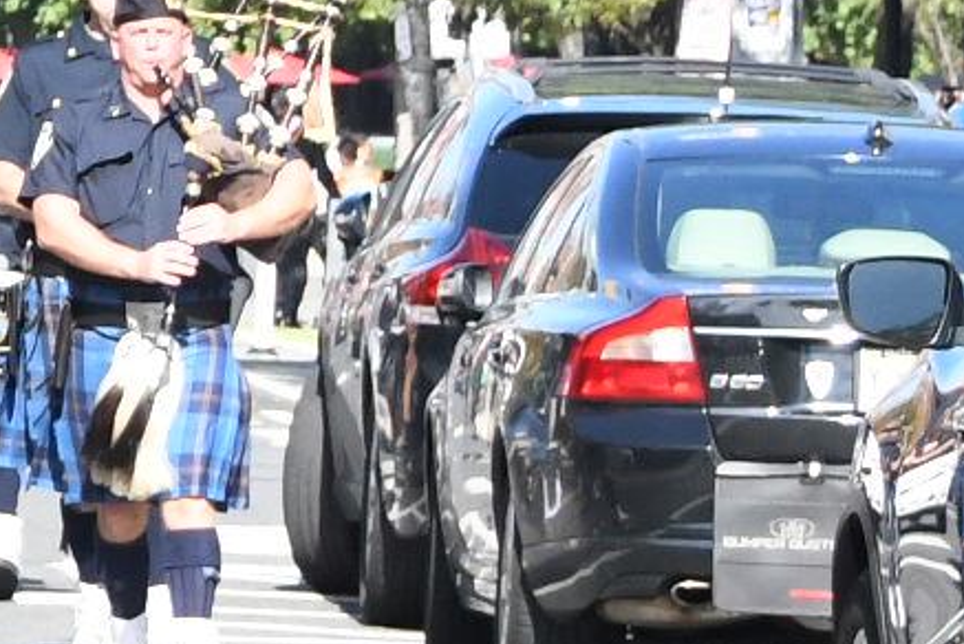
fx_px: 15353
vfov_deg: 2.4
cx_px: -1736
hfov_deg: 3.5
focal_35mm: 573
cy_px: -152
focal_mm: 60
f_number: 8
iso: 1250
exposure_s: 1/1000
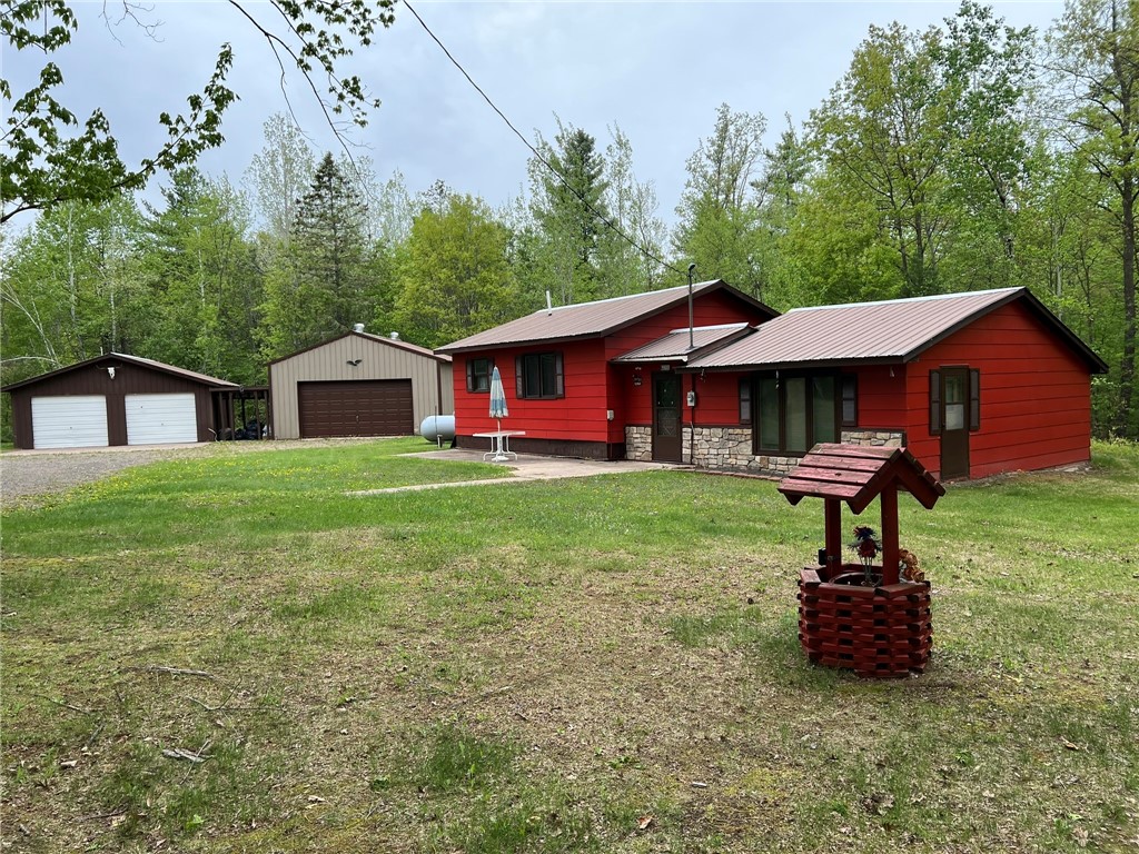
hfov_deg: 67.3
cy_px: 427
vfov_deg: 53.1
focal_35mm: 26
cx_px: 570
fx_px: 856
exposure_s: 1/1531
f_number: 1.5
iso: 50
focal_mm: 5.7
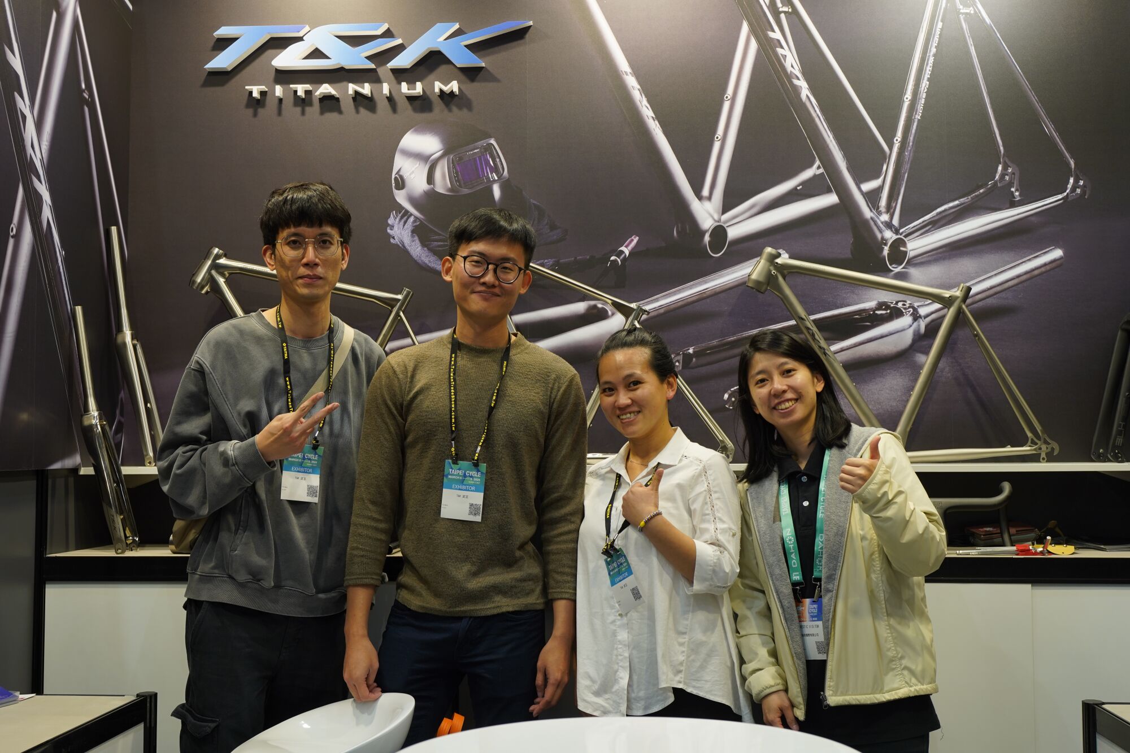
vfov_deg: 33.4
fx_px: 1255
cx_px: 565
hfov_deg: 48.5
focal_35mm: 40
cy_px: 376
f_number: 5.6
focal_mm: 40
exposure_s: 1/40
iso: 320
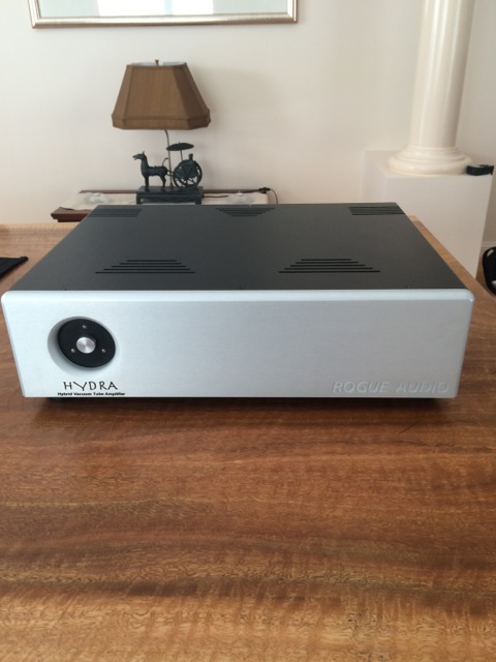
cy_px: 331
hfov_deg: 48.2
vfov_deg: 61.7
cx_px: 248
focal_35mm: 29
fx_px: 554
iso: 80
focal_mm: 4.15
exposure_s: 1/30
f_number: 2.2
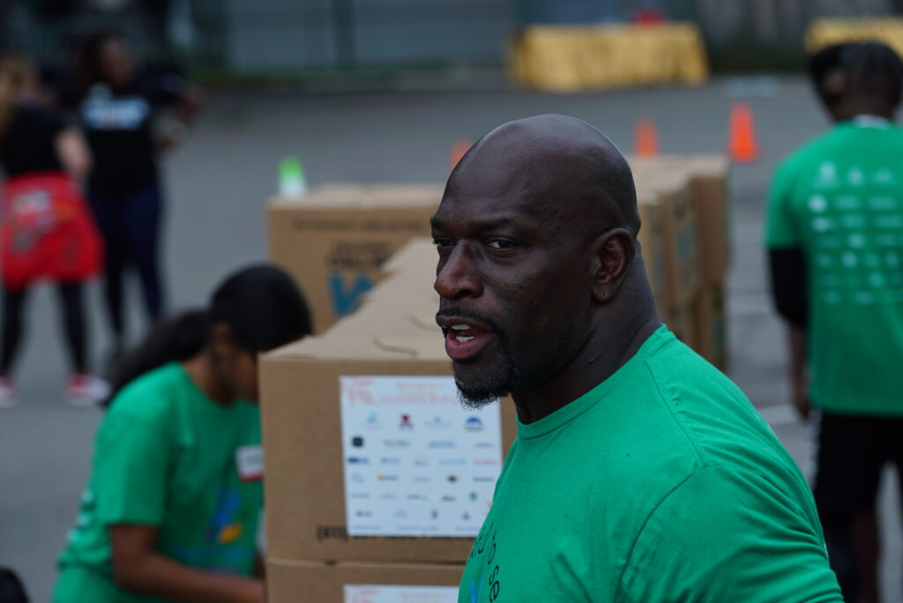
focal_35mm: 144
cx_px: 452
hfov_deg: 14.2
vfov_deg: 9.5
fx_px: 3614
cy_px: 302
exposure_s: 1/320
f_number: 5.6
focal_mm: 144
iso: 100
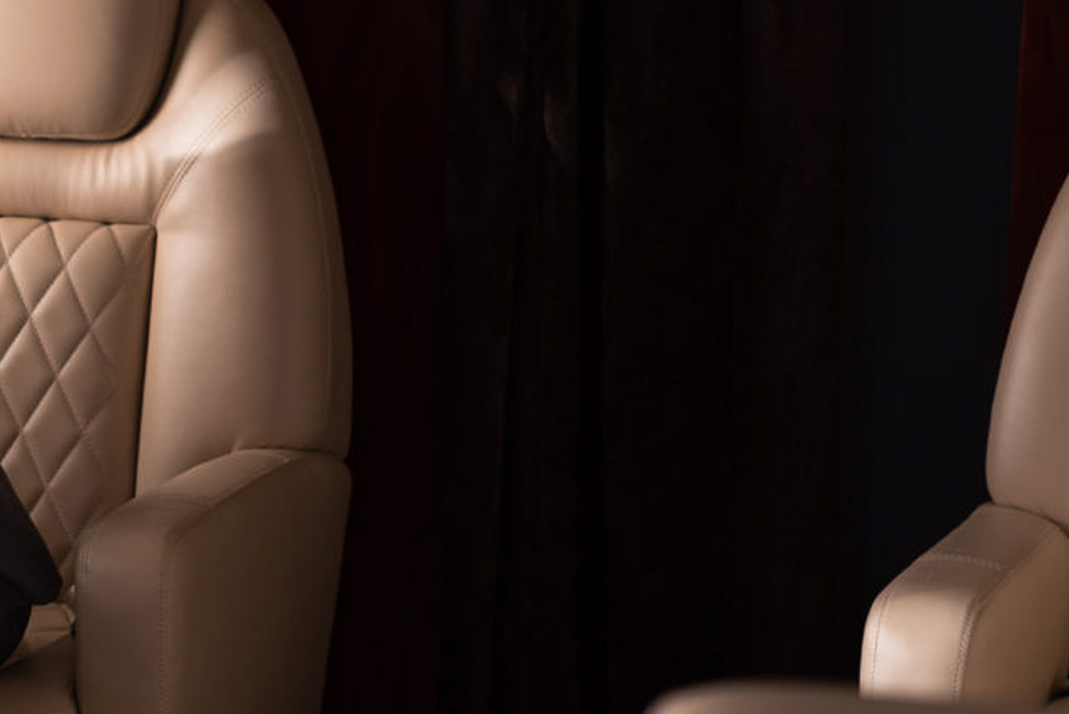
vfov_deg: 11.4
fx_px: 3564
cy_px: 412
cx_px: 38
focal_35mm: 120
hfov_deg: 16.7
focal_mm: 50
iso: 160
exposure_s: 1/200
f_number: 3.5
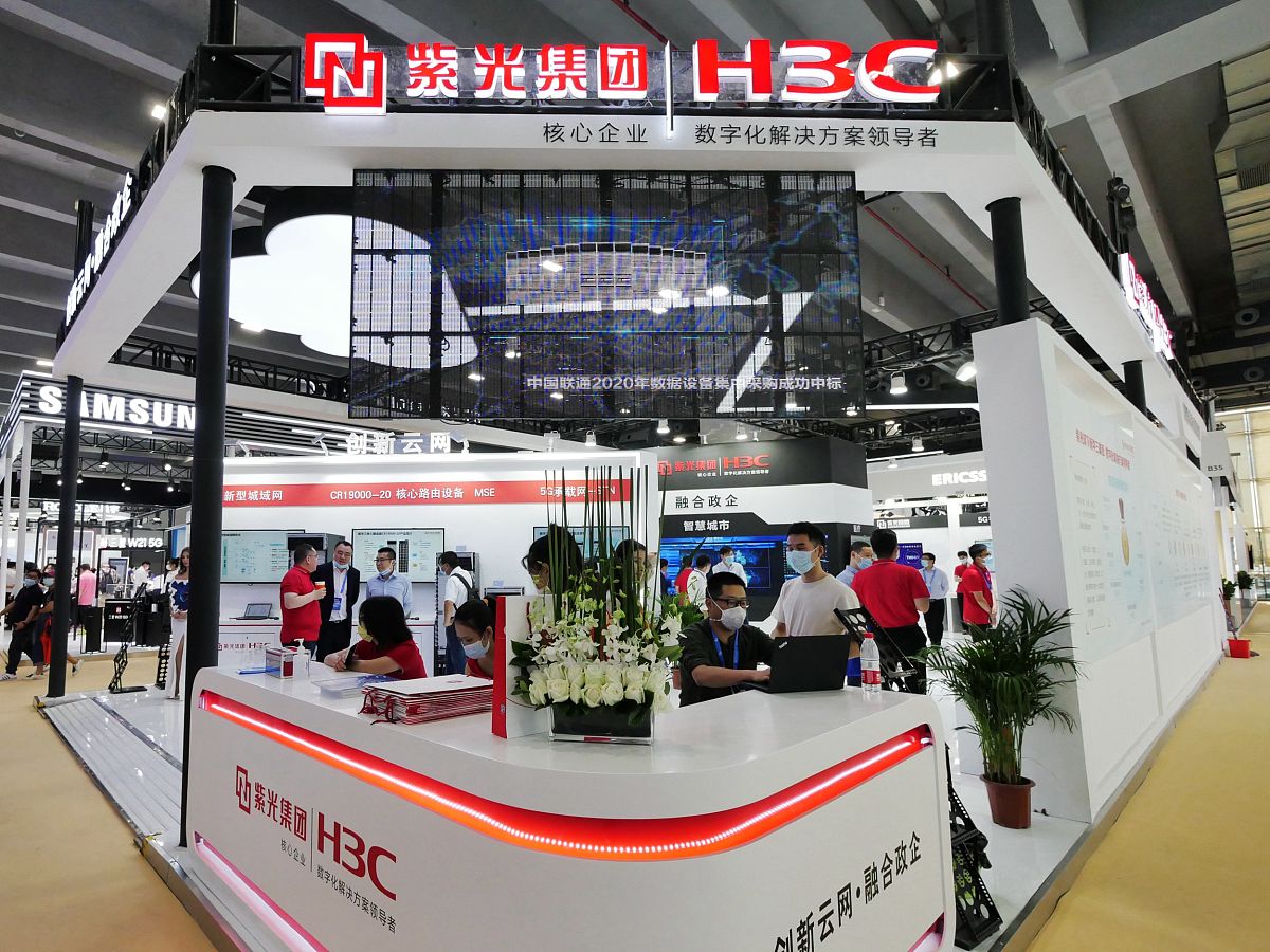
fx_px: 514
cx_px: 635
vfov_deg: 85.7
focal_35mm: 14
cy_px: 476
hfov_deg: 102.1
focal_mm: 7
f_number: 4
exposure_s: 1/400
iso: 1600
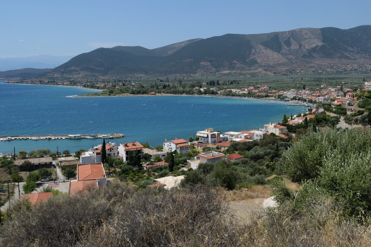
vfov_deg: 35.9
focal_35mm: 37
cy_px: 121
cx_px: 188
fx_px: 381
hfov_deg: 51.9
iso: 100
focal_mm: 24
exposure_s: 1/400
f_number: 10
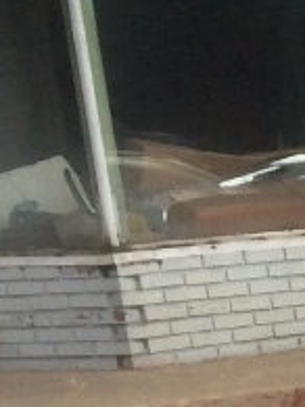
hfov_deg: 6.4
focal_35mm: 194
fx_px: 2282
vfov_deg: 9.8
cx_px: 1147
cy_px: 686
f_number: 2.2
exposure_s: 1/466
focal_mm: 4.15
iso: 32
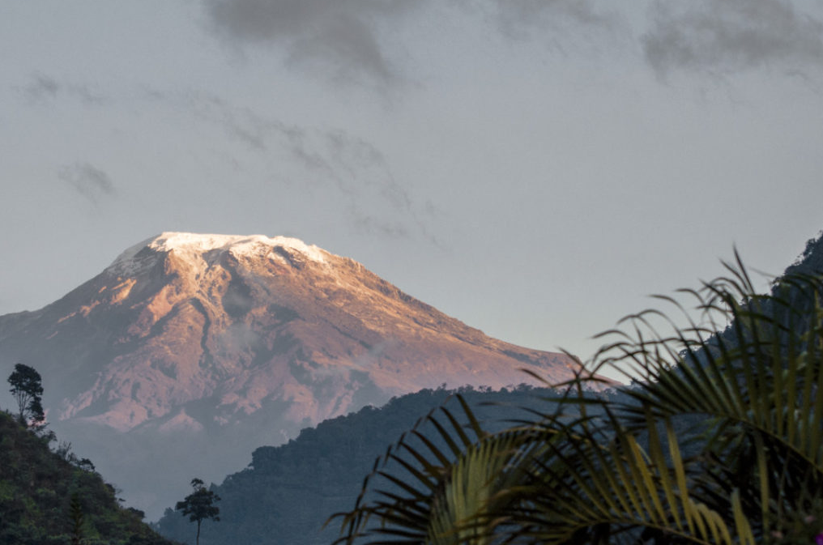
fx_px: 4243
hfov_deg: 11.1
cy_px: 322
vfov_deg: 7.3
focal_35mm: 186
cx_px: 258
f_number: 6.3
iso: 640
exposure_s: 1/125
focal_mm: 82
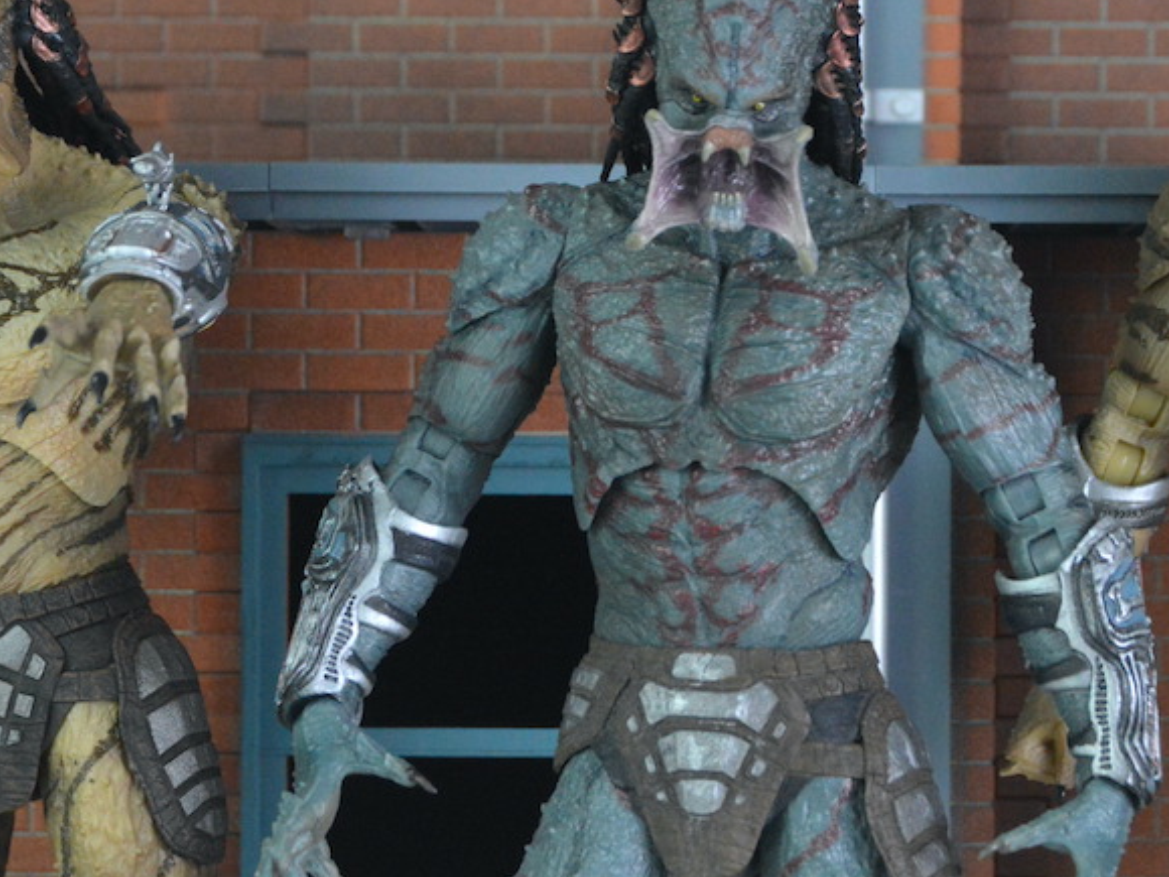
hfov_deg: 14.1
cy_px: 453
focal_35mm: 140
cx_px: 657
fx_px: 4723
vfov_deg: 10.6
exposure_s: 1/40
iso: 3200
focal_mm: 55
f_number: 5.6
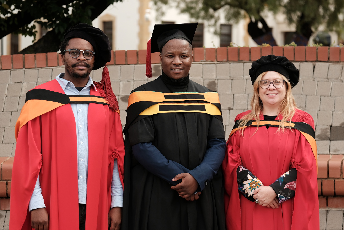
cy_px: 115
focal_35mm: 129
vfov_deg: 10.6
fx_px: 1233
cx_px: 172
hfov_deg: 15.9
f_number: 3.9
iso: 200
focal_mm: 86
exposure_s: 1/250
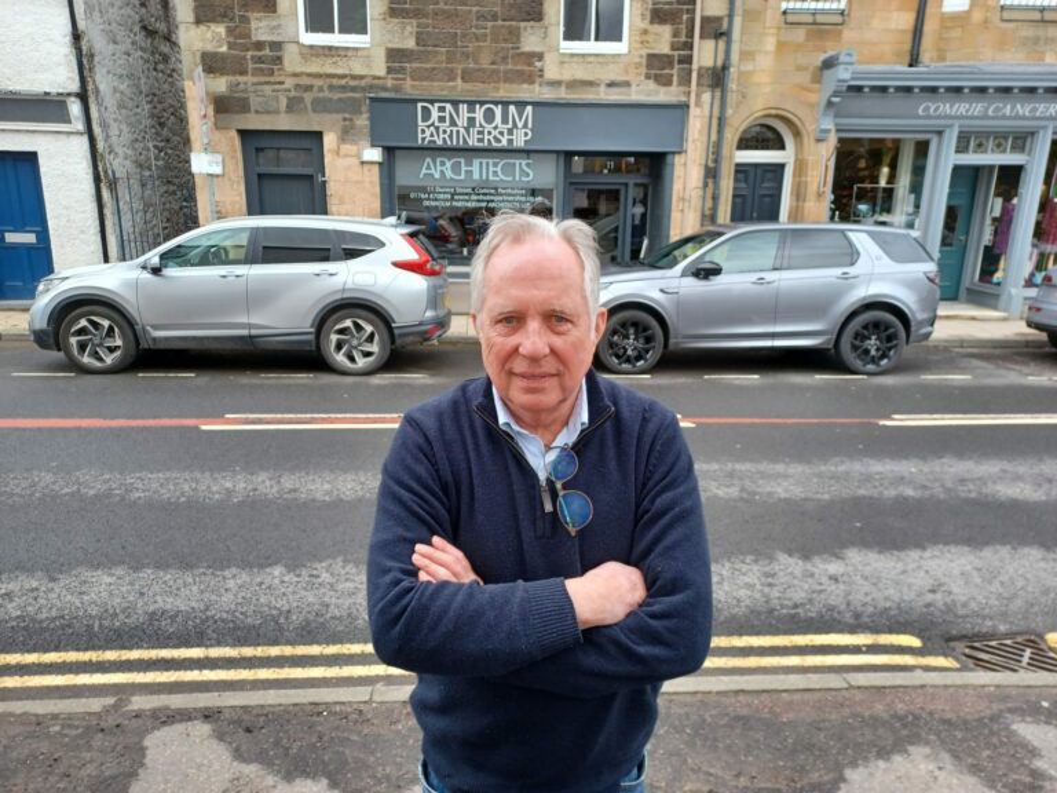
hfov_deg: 69.4
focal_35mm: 25
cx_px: 528
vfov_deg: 54.9
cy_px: 396
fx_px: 763
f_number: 1.8
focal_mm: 4.6
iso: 40
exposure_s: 1/100
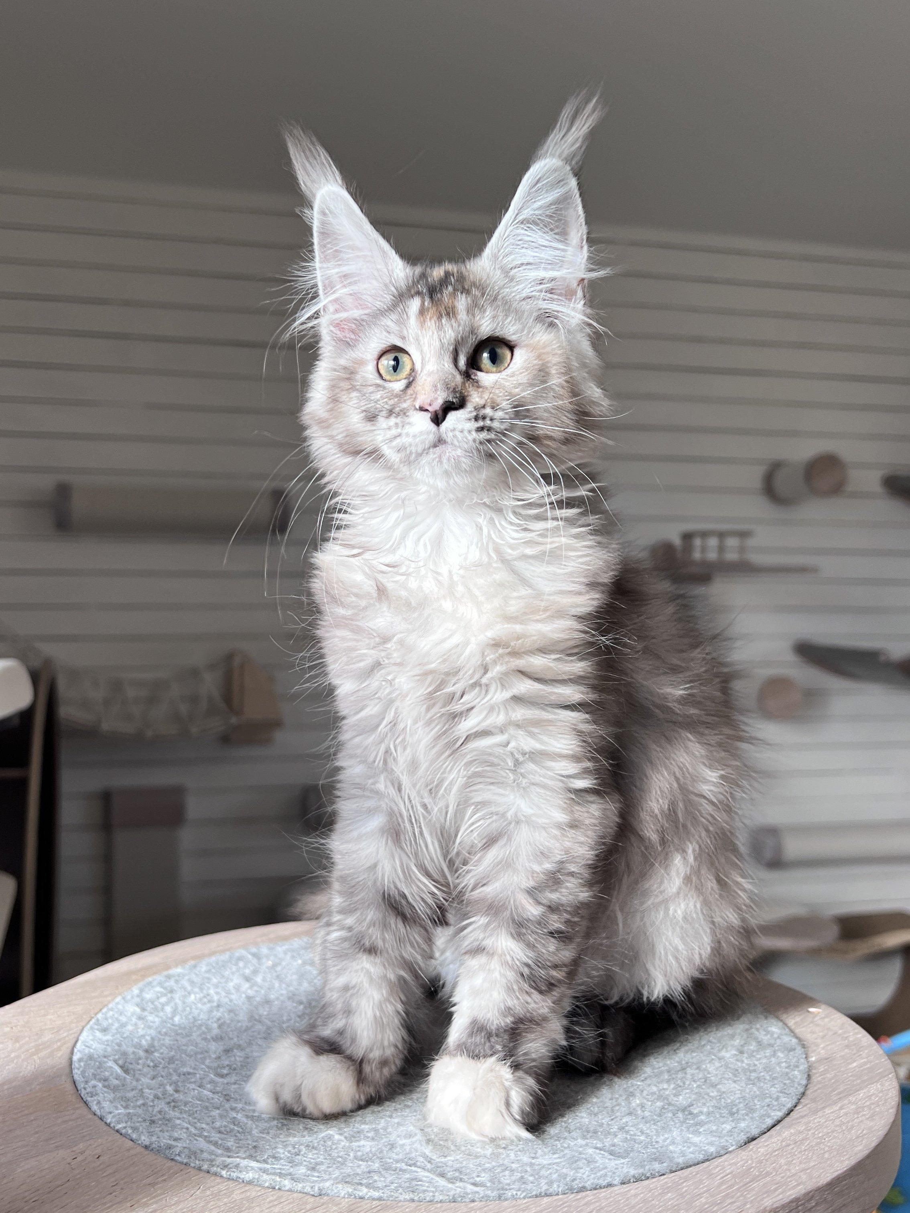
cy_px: 606
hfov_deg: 53.1
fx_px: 911
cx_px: 455
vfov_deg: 67.3
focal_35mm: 26
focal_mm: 5.7
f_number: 1.5
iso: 32
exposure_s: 1/124
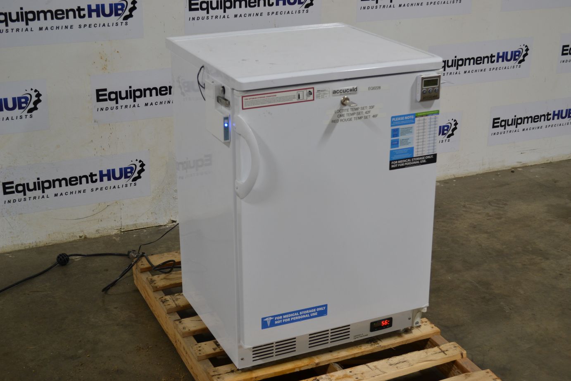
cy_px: 190
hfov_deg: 37.9
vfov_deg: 25.7
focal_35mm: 52
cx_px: 286
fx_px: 833
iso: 400
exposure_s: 1/40
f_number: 5
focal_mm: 35
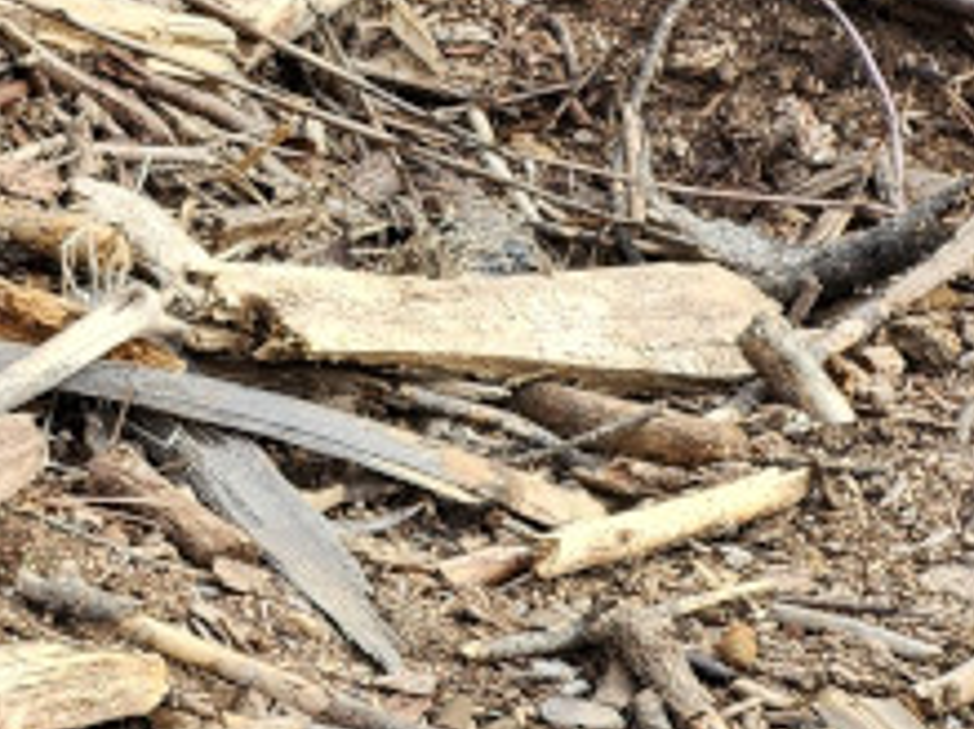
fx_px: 3543
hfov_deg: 12.3
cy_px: 831
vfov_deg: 11.6
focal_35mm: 126
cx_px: -1397
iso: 12
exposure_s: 1/279
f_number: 1.8
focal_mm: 6.4
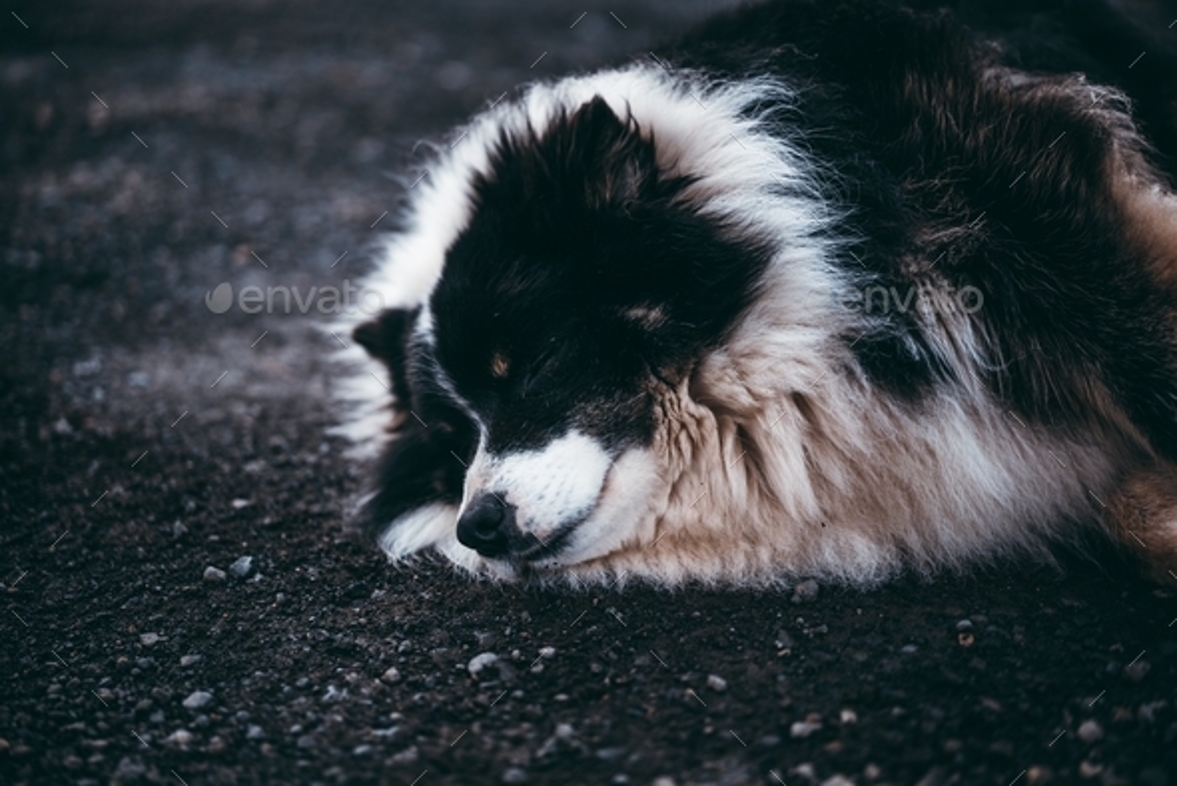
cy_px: 393
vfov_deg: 24.6
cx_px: 588
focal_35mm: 55
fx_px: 1799
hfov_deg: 36.2
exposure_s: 1/1000
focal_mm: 55
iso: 125
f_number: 1.8
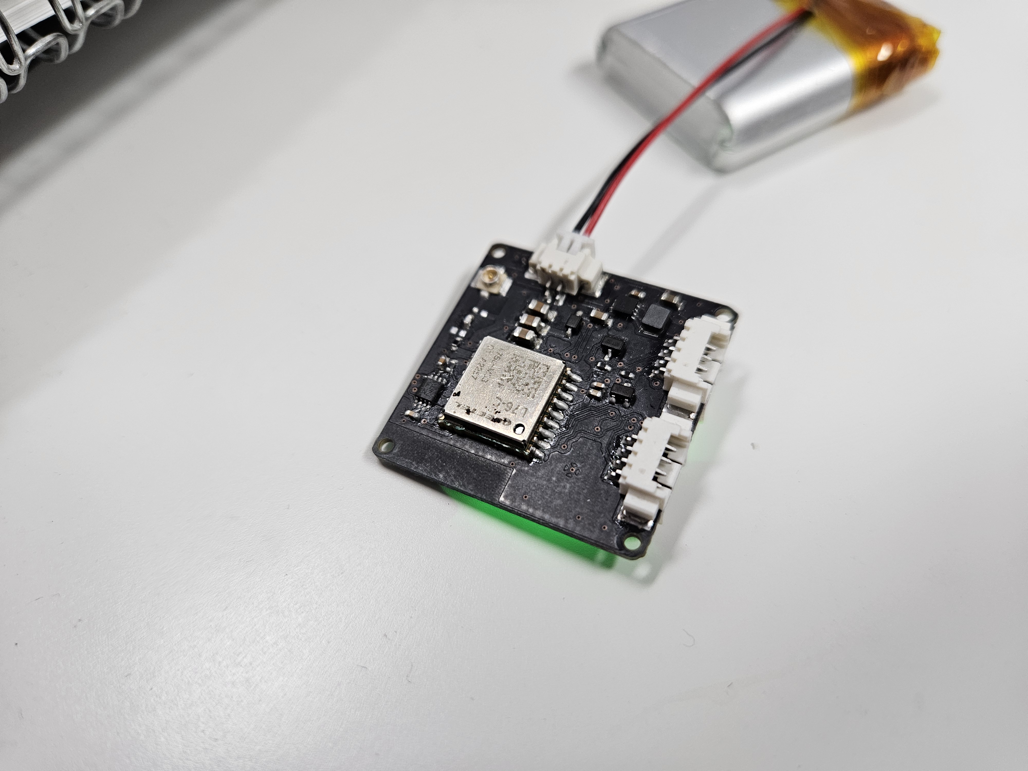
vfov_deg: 58.9
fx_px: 683
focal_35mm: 23
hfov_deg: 73.9
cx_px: 514
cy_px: 386
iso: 125
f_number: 1.8
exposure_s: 1/120
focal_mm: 5.4
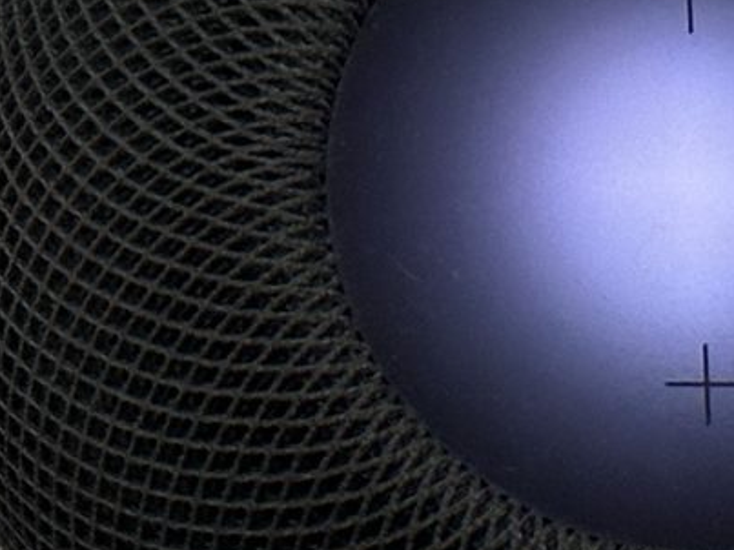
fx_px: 6465
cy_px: -184
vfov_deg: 4.8
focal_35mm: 305
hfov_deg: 6.3
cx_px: -690
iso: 100
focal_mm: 6.86
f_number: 1.78
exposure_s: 1/120
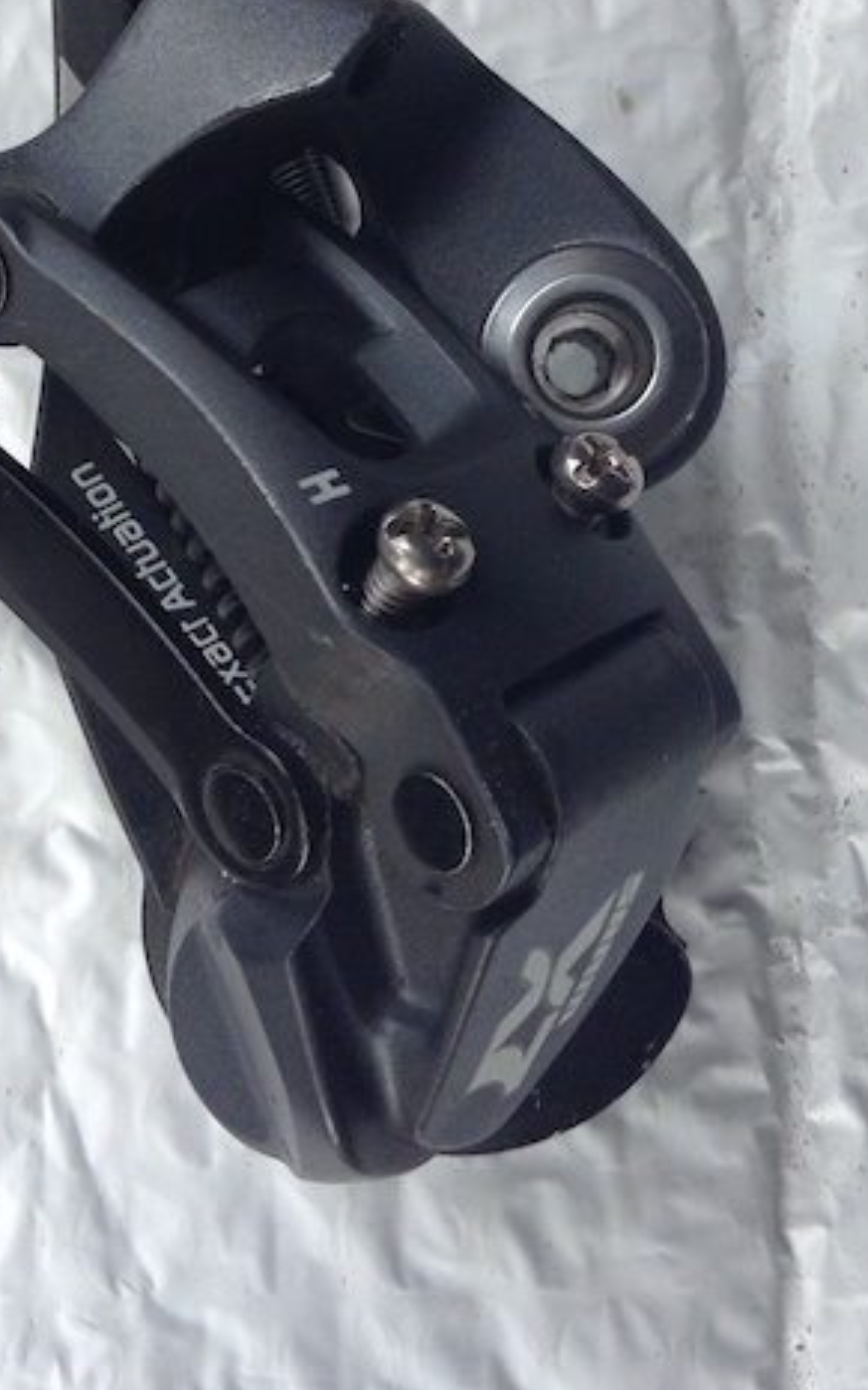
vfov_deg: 33.4
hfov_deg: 21.6
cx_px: 322
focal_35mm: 60
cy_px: 364
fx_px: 2272
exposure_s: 1/120
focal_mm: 3.3
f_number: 2.4
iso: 32
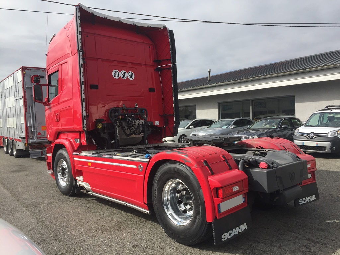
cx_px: 170
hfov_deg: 61.7
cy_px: 128
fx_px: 285
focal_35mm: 29
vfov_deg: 48.2
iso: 32
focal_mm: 4.15
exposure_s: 1/2475
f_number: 2.2
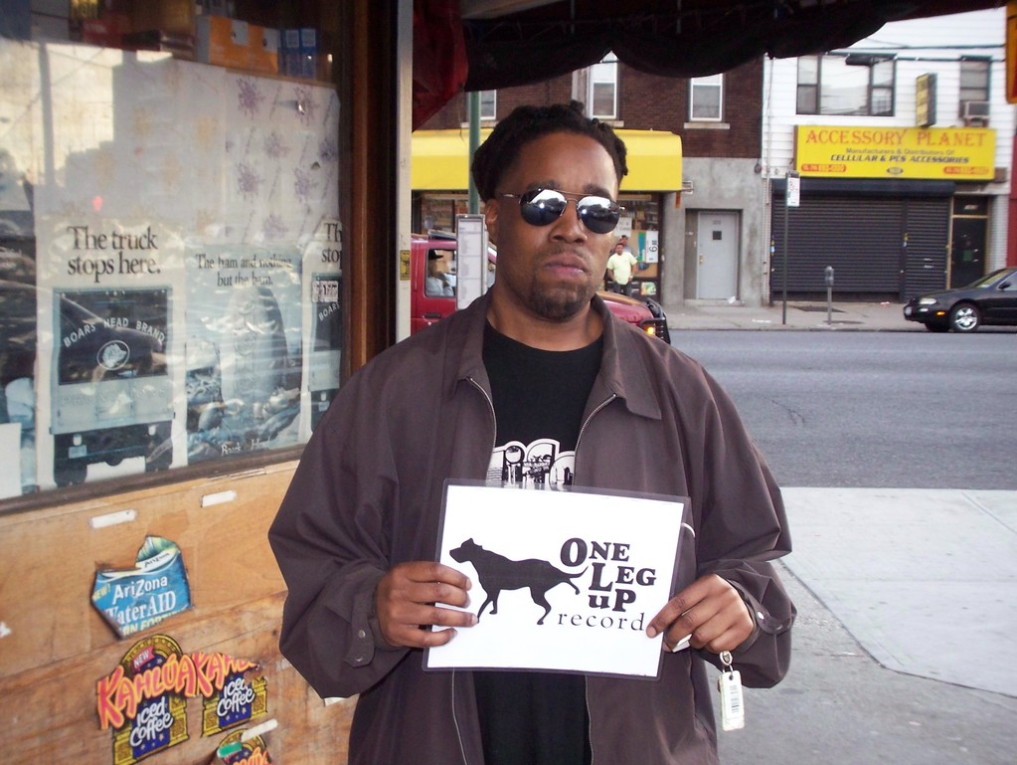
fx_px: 1382
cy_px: 382
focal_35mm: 47
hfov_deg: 40.4
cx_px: 508
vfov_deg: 30.9
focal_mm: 7.8
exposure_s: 1/100
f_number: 3.9
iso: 200
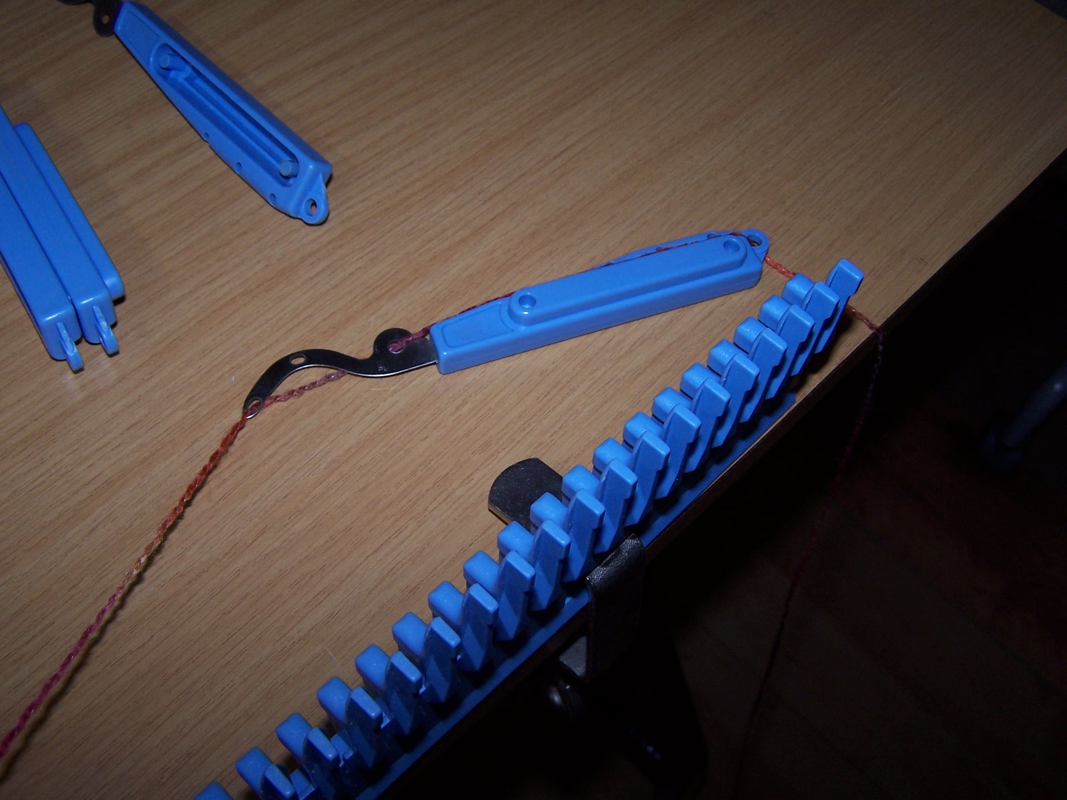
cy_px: 400
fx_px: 1171
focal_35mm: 38
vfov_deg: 37.7
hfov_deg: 49.0
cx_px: 534
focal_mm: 6.3
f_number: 2.8
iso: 80
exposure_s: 1/60
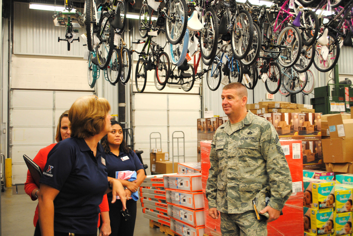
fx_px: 383
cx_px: 176
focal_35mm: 39
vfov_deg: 34.3
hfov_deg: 49.5
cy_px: 118
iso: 400
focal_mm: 26
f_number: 4.2
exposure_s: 1/30
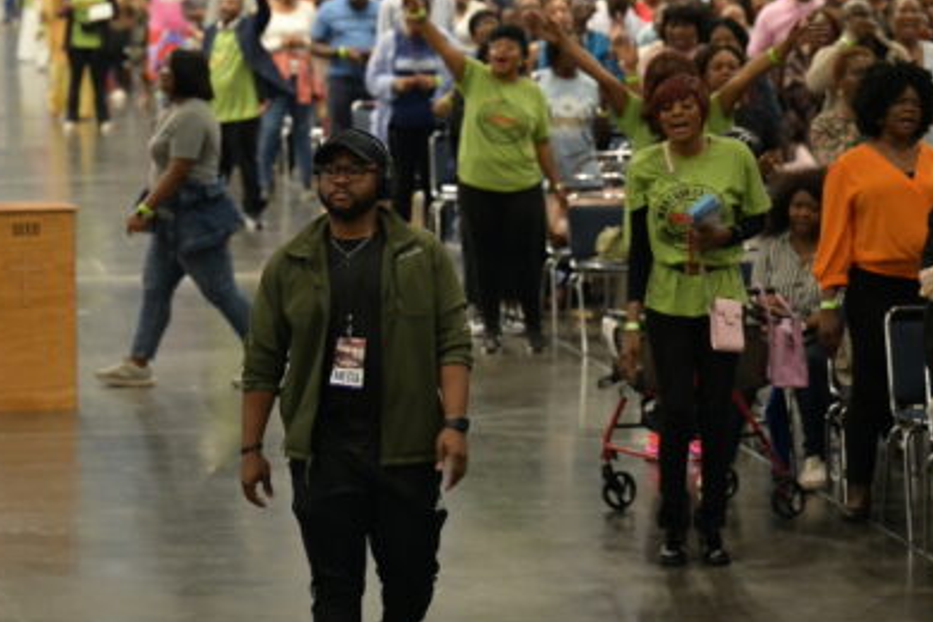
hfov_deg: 10.8
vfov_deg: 7.3
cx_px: 196
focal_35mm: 189
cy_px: 213
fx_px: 4898
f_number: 2.8
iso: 1600
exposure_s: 1/160
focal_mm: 96
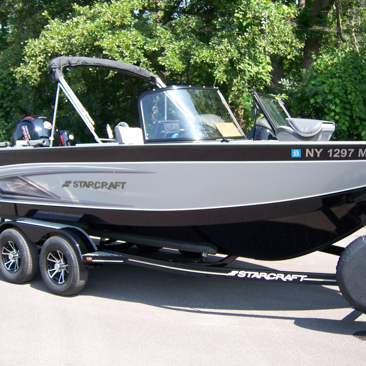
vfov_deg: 39.2
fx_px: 514
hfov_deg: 39.1
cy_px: 182
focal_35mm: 43
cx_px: 200
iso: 80
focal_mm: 6
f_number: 2.8
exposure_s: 1/250
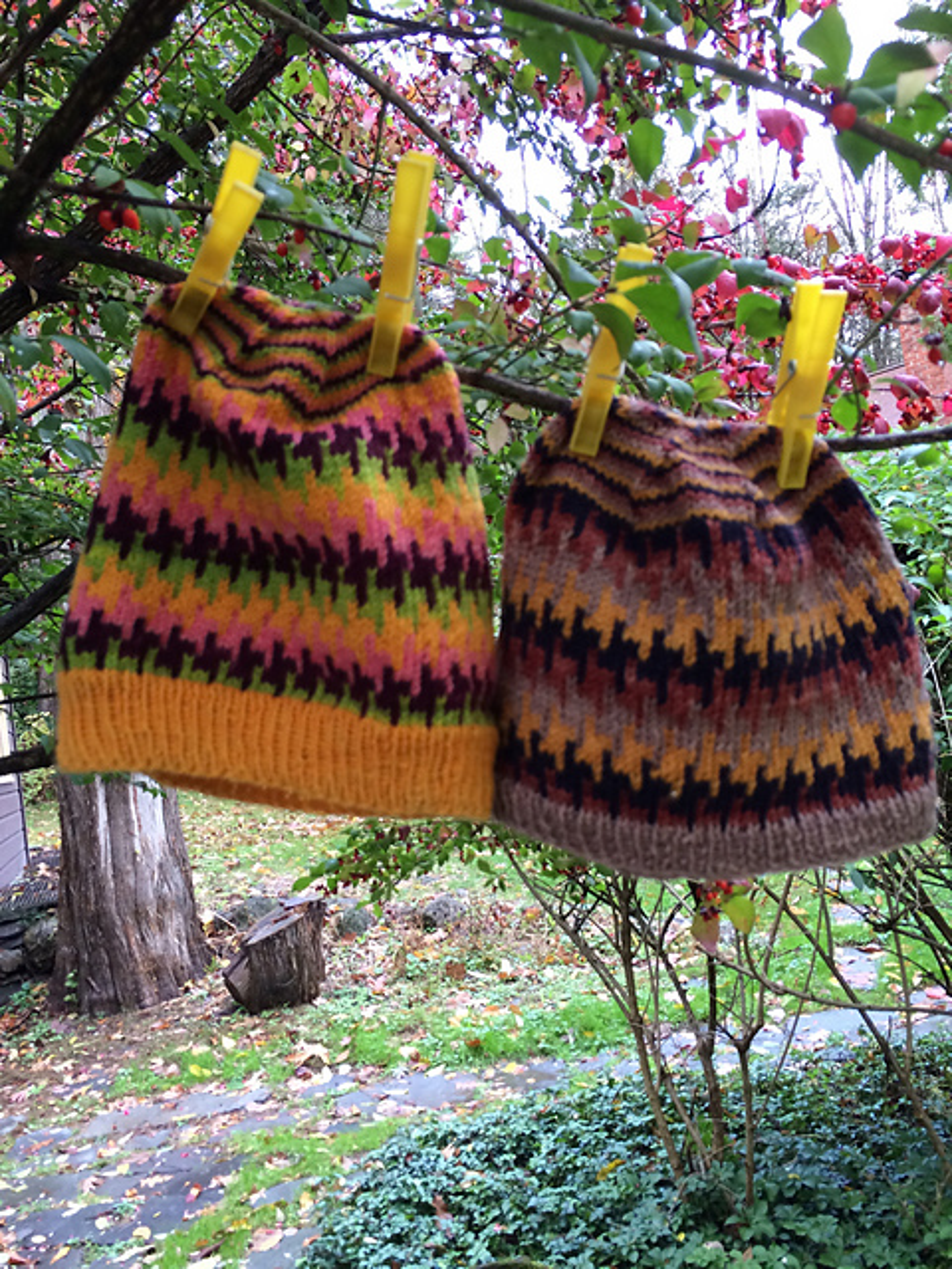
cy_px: 634
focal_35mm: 29
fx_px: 1063
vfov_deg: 61.7
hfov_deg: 48.2
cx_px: 476
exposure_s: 1/30
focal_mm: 4.15
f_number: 2.2
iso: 40
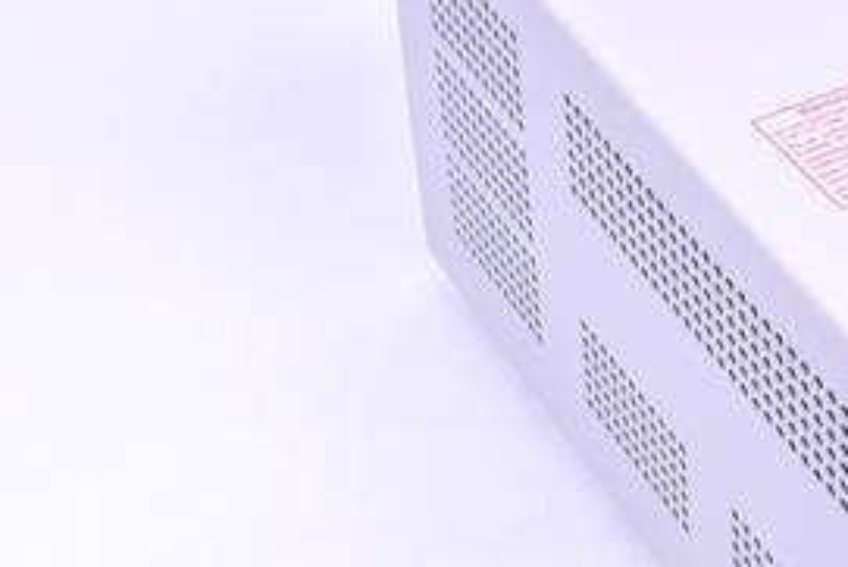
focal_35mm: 93
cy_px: 341
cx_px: 864
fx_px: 2192
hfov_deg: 21.1
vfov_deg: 14.7
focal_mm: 28
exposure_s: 1/200
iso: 200
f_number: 13
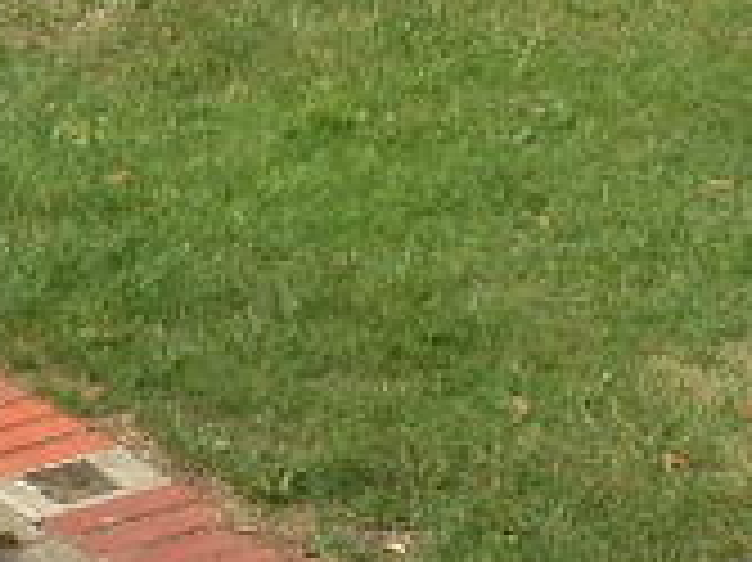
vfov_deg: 9.0
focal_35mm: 158
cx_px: 401
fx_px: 3430
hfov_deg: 12.5
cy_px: -418
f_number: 2.4
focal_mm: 4.12
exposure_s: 1/547
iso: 50
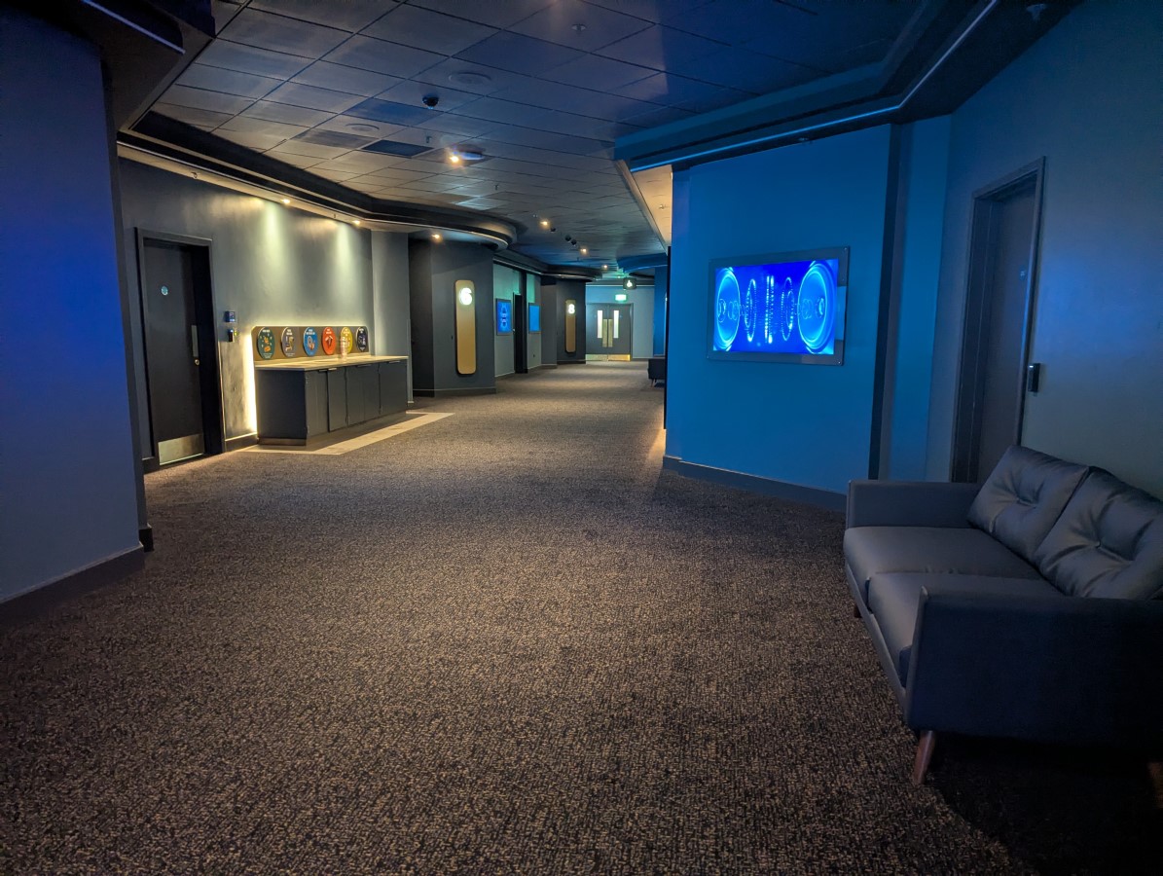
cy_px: 438
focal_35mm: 24
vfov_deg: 56.9
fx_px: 808
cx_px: 582
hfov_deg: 71.5
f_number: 1.85
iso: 493
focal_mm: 6.81
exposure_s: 1/27.4
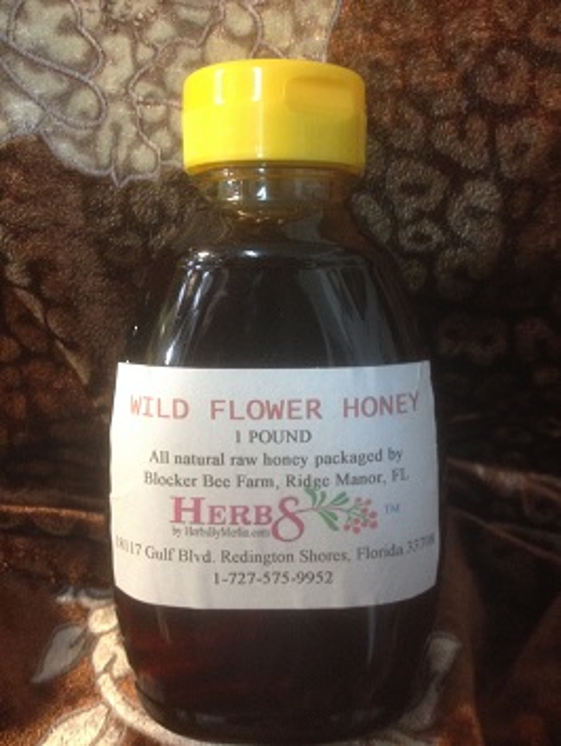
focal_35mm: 35
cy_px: 373
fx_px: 755
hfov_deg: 40.7
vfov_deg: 52.6
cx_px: 280
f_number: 2.4
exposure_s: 1/20
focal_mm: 4.28
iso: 320
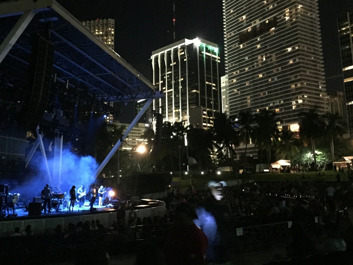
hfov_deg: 52.4
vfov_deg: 40.6
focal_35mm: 35
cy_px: 114
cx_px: 148
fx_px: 357
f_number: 2.2
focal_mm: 4.15
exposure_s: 1/15
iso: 1600
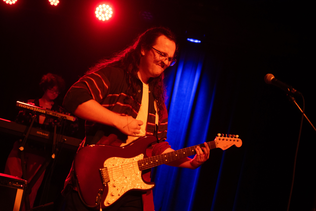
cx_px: 158
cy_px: 106
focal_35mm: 52
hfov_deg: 37.8
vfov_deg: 25.8
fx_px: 461
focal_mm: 35
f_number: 1.8
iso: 1600
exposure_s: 1/400
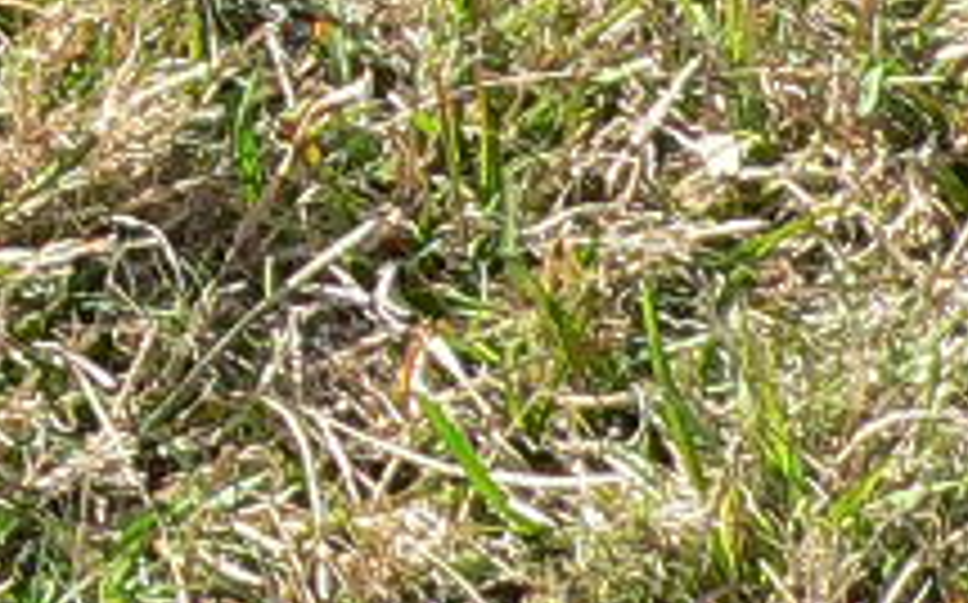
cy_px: -950
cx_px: -1229
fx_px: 5984
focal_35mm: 227
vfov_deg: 5.5
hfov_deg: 8.6
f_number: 4
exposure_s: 1/250
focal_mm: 6
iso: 80
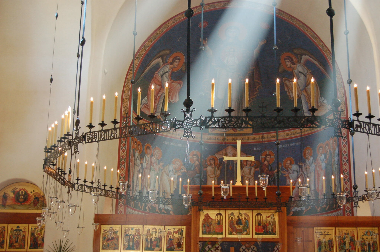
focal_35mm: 57
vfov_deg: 23.7
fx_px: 601
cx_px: 190
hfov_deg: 35.1
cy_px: 126
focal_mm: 38
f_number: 4.8
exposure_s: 1/125
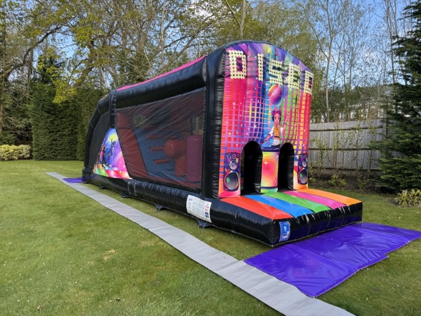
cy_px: 158
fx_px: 292
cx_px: 210
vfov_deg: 56.8
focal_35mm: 24
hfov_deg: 71.6
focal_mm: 6.76
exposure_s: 1/707
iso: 80
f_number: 1.78
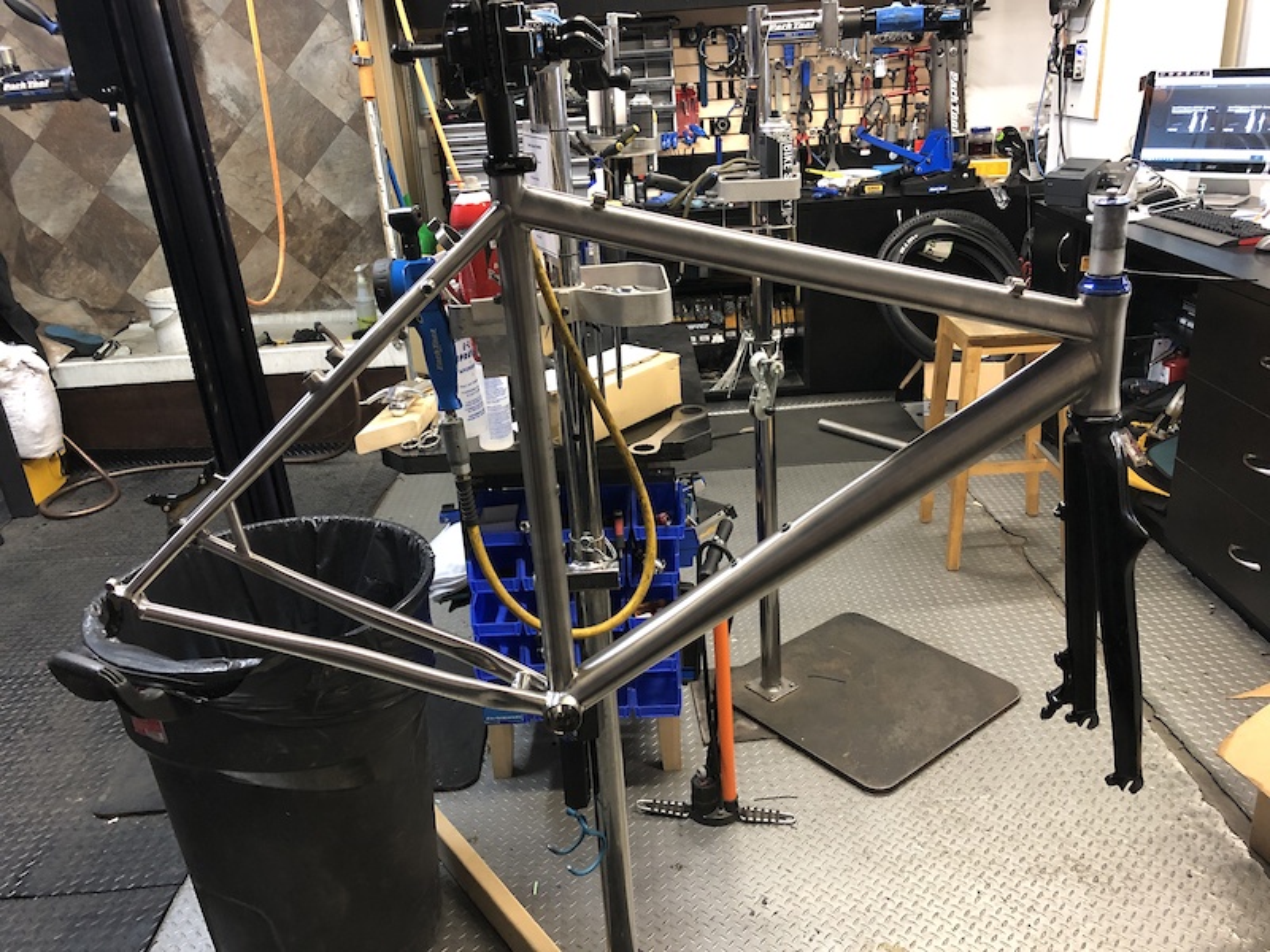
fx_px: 1027
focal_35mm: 28
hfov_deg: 63.4
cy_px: 476
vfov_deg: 49.7
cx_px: 635
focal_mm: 4
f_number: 1.8
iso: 100
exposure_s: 1/15
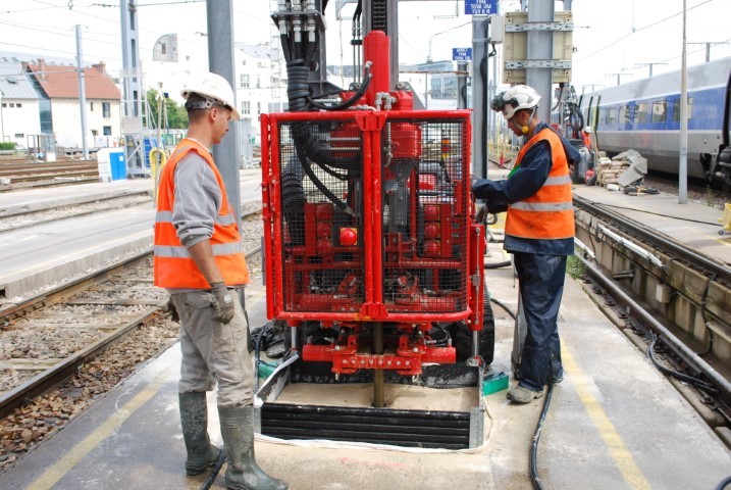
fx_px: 732
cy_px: 245
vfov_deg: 37.0
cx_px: 366
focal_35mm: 36
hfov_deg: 53.1
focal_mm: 24
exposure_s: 1/160
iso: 100
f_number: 6.3
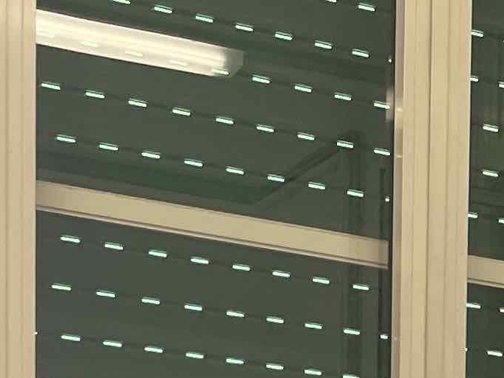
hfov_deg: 11.7
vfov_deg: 8.6
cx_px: 979
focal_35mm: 153
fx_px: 2228
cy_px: 983
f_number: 1.6
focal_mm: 4.2
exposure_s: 1/100
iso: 125
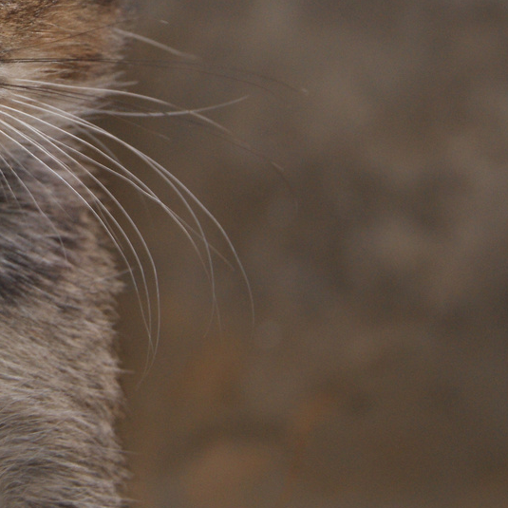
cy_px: 54
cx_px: -218
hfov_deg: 11.0
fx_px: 2557
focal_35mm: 154
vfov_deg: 11.3
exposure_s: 1/60
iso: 400
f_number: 7.1
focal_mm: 40
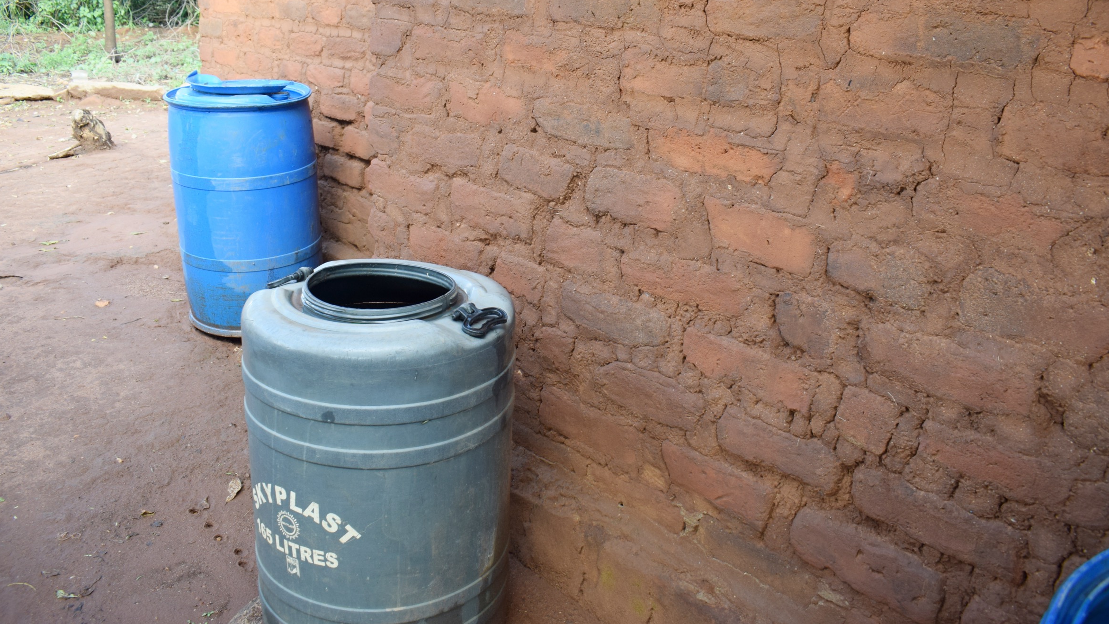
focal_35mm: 29
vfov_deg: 40.1
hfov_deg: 66.1
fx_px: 853
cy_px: 261
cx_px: 548
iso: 400
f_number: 5.6
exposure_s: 1/125
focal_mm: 18
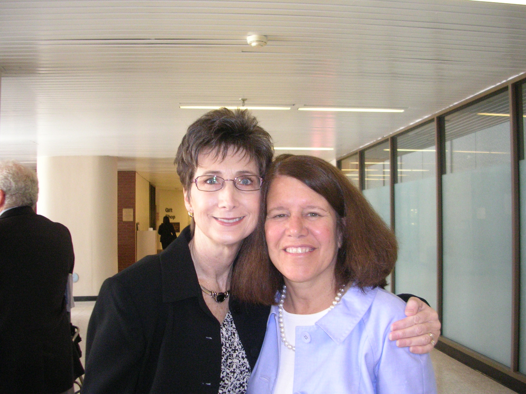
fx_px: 577
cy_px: 197
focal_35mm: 38
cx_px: 263
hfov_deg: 49.0
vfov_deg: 37.7
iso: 200
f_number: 2.8
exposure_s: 1/29.1
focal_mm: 5.8
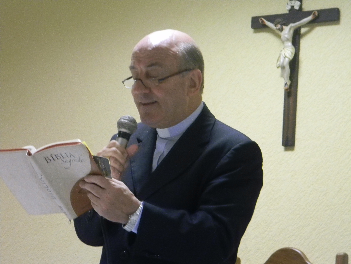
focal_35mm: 148
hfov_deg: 13.3
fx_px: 1501
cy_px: 132
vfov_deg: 10.0
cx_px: 176
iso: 200
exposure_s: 1/2.7
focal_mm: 26.8
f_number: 5
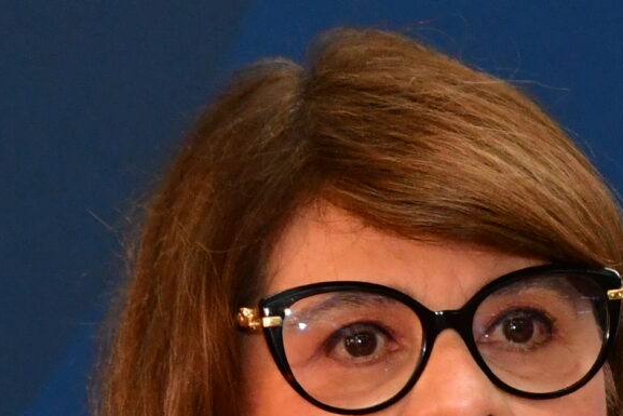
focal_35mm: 696
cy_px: 801
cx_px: 620
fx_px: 12047
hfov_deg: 3.0
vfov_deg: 2.0
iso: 2500
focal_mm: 105
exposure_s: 1/250
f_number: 6.3
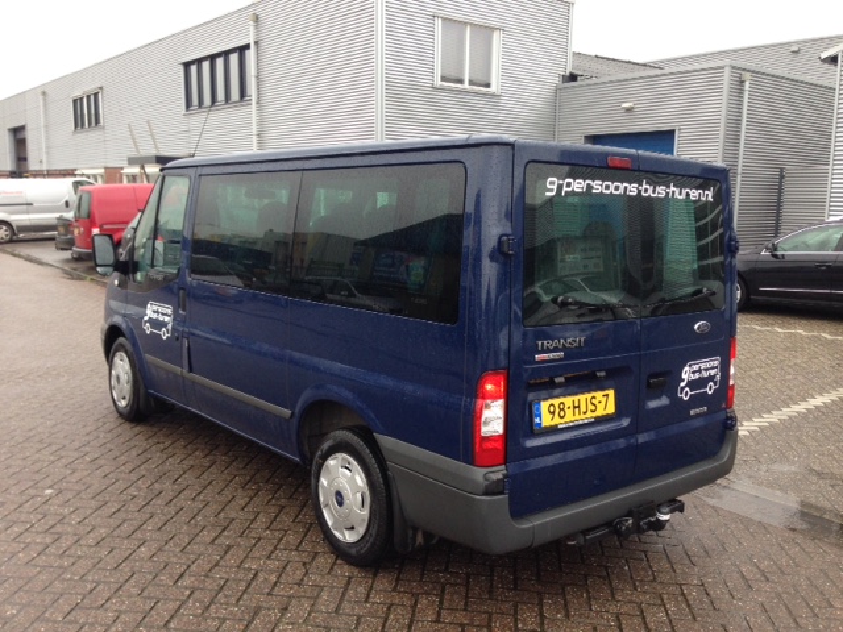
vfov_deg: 42.9
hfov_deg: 55.4
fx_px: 804
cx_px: 422
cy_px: 316
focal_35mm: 33
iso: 80
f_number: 2.4
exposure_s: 1/120
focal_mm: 4.12
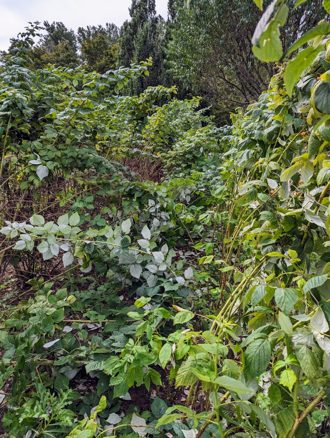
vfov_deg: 71.5
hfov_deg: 56.9
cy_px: 219
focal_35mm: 24
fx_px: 304
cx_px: 165
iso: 32
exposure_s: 1/1244
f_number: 1.85
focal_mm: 6.81
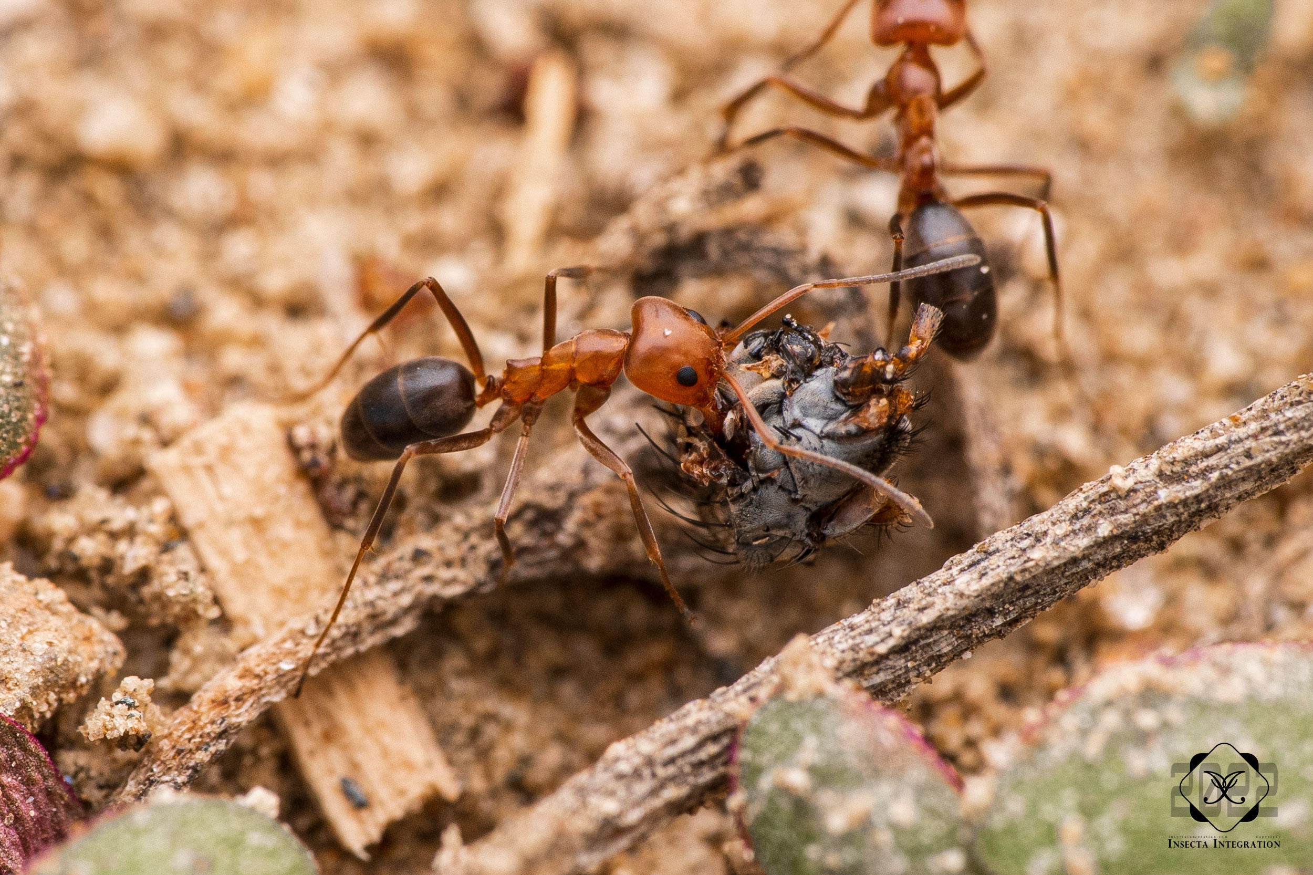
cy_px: 438
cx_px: 656
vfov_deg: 13.0
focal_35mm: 105
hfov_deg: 19.5
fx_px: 3829
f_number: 14
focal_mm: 105
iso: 200
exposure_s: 1/200
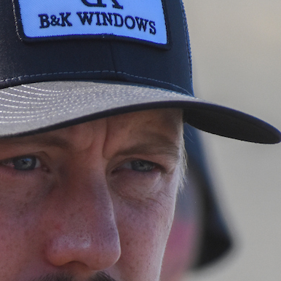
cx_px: 33
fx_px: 10911
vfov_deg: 1.5
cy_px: 207
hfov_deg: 1.5
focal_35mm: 1188
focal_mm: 300
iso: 1100
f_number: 6.3
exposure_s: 1/2000
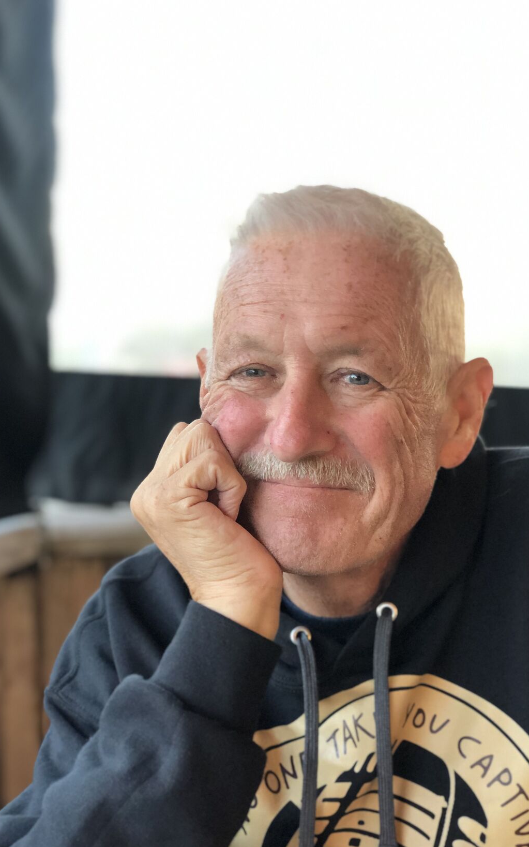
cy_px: 422
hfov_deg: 23.1
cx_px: 274
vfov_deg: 36.3
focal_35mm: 56
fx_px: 1292
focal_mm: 6
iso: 125
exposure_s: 1/30
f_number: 2.4
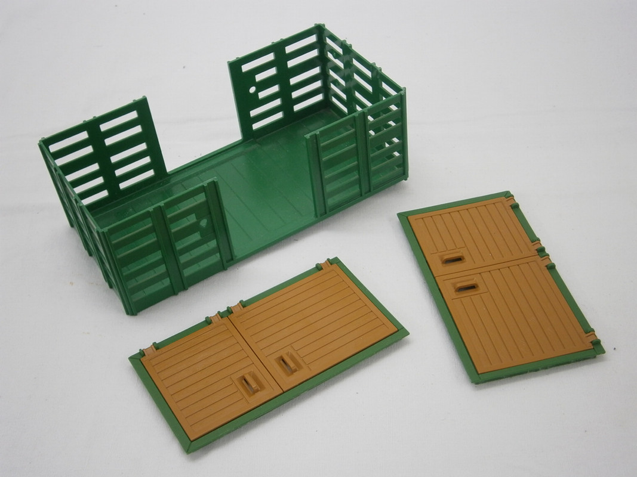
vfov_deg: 30.9
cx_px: 318
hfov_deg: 40.4
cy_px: 238
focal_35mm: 47
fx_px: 865
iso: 125
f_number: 3.4
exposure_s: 1/20
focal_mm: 8.3
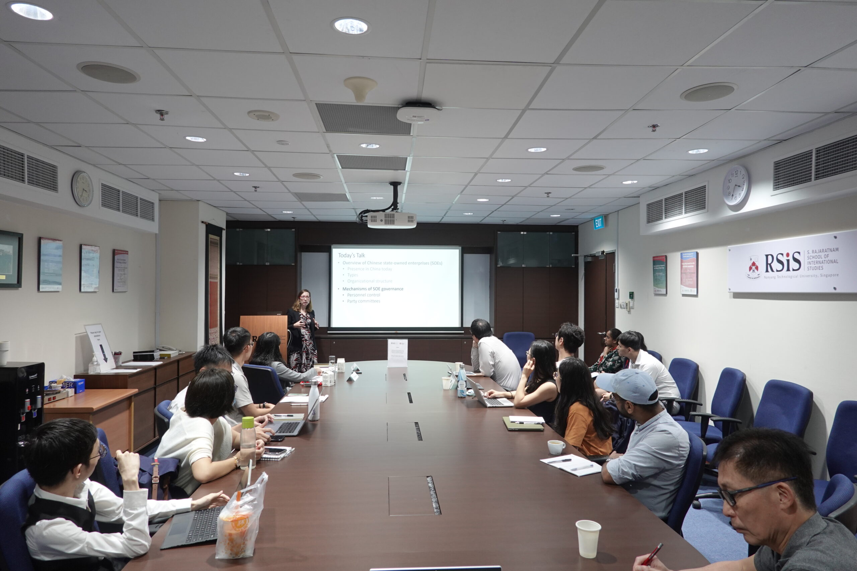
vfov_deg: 53.1
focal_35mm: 24
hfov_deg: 73.7
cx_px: 428
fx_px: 571
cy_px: 286
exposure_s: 1/30
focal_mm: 9.02
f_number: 2.8
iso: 250
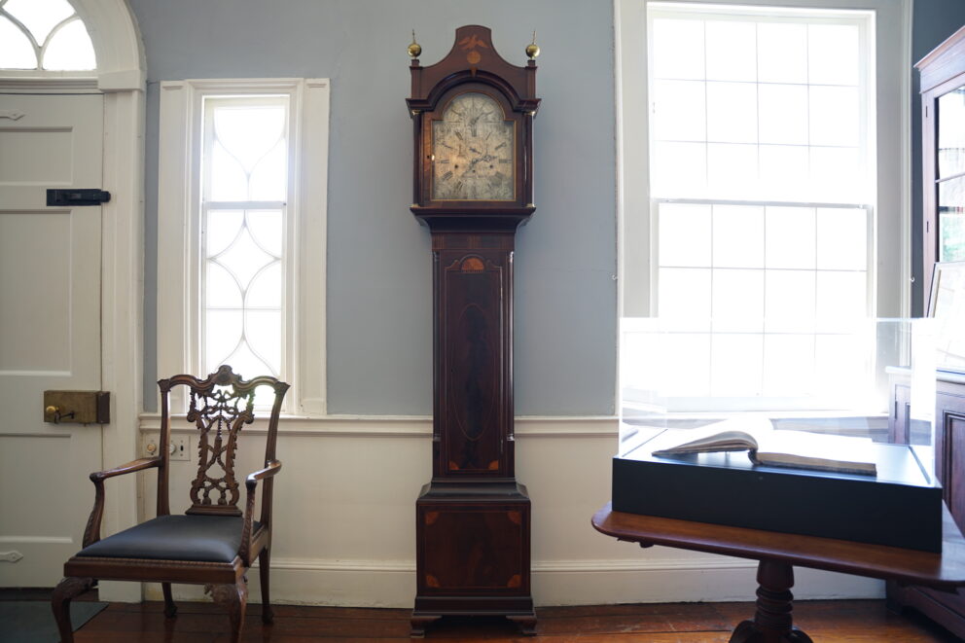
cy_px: 322
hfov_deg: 73.8
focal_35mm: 24
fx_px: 643
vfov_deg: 53.1
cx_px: 482
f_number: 2.8
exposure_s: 1/4
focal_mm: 24
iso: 100
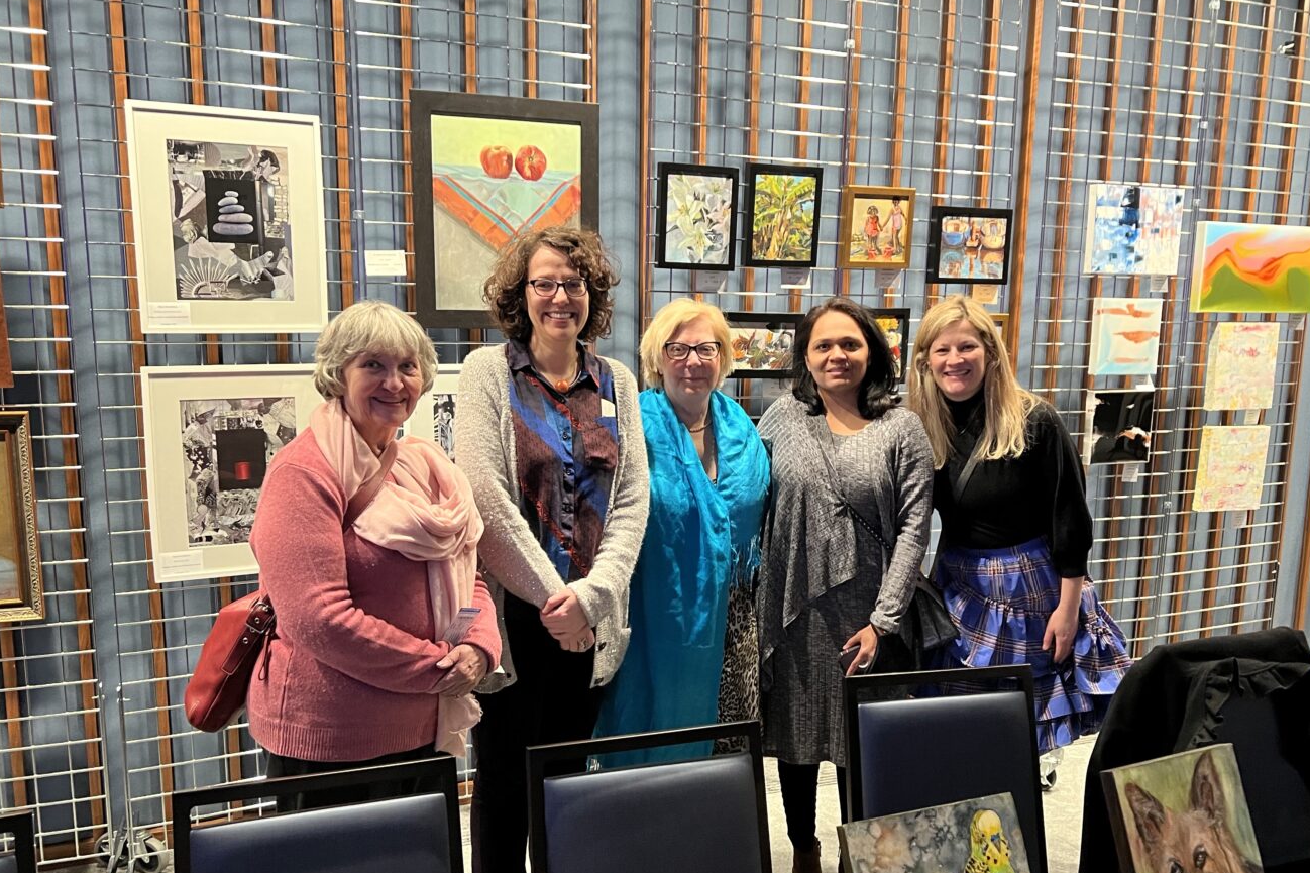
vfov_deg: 41.0
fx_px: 1164
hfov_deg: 58.7
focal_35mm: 32
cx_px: 706
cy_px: 484
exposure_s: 1/60
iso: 250
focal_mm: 5.7
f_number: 1.5
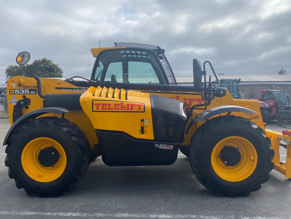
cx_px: 146
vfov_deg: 53.1
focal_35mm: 26
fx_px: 219
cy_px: 110
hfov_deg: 67.3
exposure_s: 1/3401
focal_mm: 4.25
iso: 32
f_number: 1.8
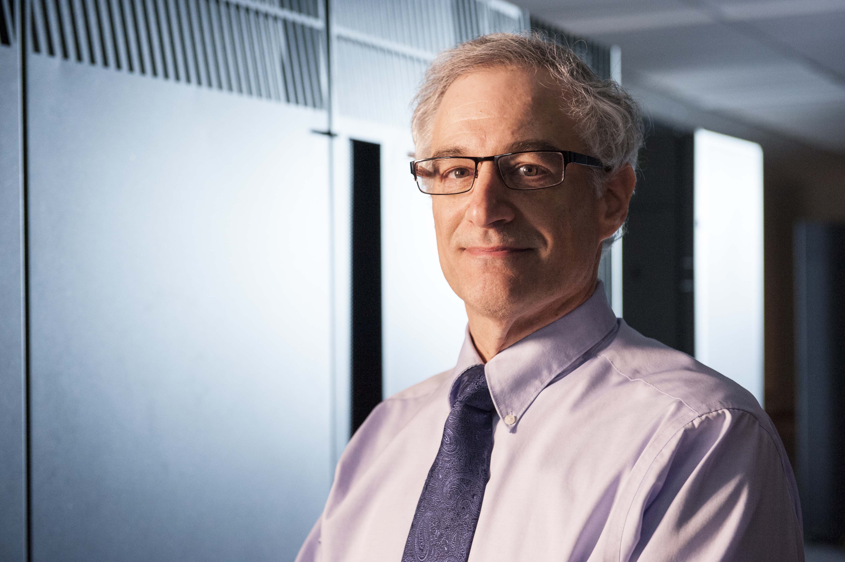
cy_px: 281
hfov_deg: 28.9
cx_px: 422
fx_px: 1642
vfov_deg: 19.4
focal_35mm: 70
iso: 3200
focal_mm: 70
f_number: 4.5
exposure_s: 1/80
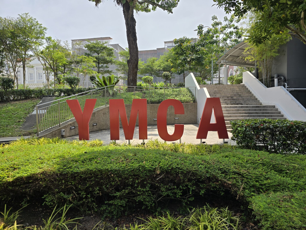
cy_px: 115
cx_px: 153
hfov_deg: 73.9
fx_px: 203
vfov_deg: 58.9
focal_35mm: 23
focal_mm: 6.3
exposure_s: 1/796
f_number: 1.7
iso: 12
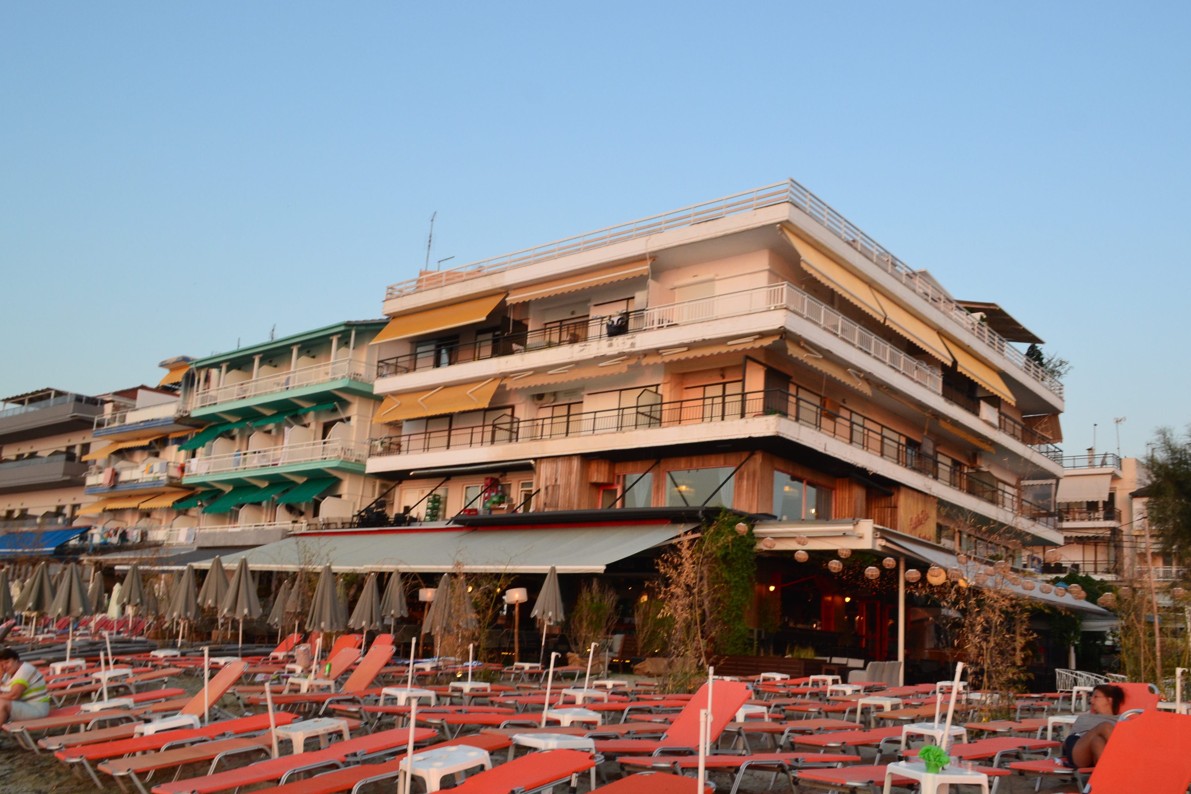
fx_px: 1026
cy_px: 452
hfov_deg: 60.2
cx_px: 639
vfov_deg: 42.2
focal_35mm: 31
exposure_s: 1/60
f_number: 8
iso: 400
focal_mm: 18
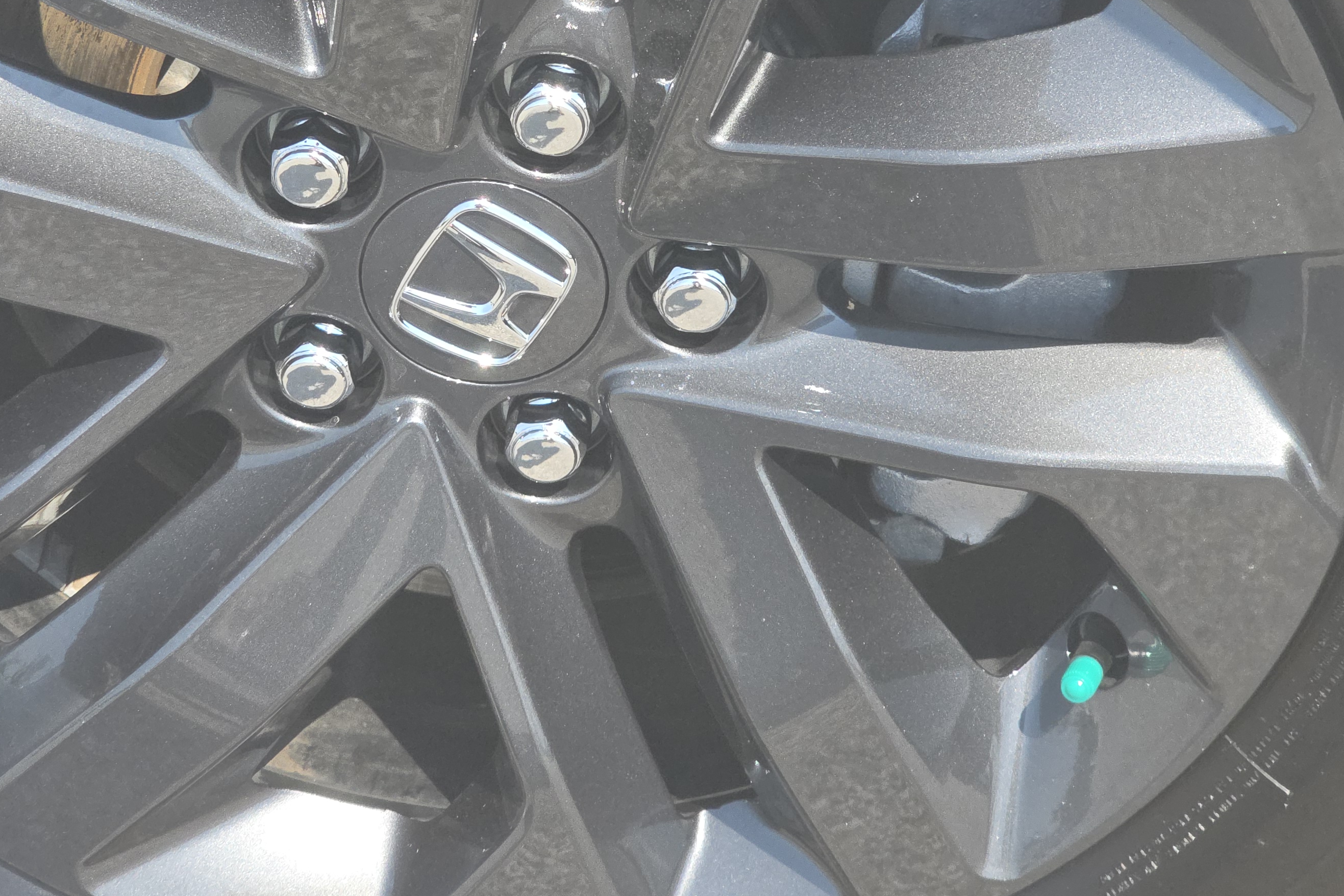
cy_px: 269
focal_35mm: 109
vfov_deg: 12.5
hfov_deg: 18.7
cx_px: 453
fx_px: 4069
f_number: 2.4
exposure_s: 1/845
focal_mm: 7.9
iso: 50
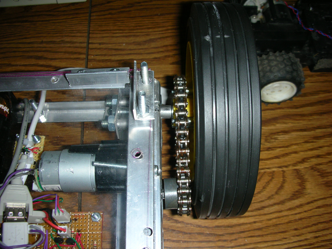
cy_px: 124
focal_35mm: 35
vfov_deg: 40.7
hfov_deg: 52.6
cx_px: 166
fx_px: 336
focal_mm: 5.8
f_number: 8.5
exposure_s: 1/60.1
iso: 50
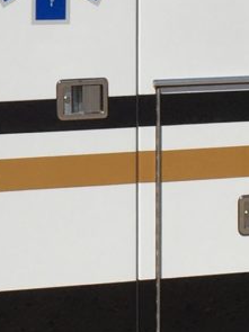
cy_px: 16
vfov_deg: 11.1
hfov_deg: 8.3
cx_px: -12
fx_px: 1699
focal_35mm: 177
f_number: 2.2
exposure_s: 1/3968
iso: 32
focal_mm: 4.15
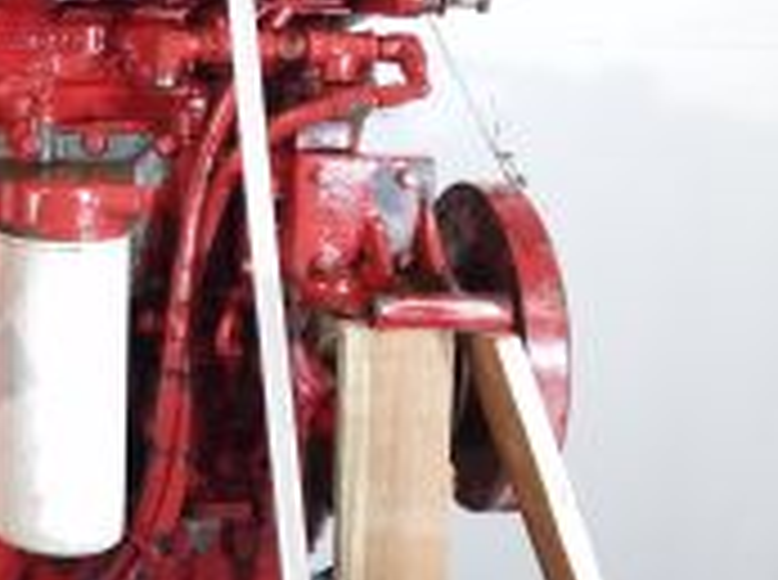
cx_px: -171
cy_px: 126
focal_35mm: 80
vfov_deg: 18.2
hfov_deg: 22.4
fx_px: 1794
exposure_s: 1/50
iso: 80
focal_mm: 6.4
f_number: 1.8
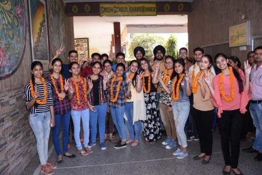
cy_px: 88
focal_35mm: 27
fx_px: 197
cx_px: 131
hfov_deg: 67.4
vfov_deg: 48.0
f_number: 4
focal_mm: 18
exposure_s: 1/200
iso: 250
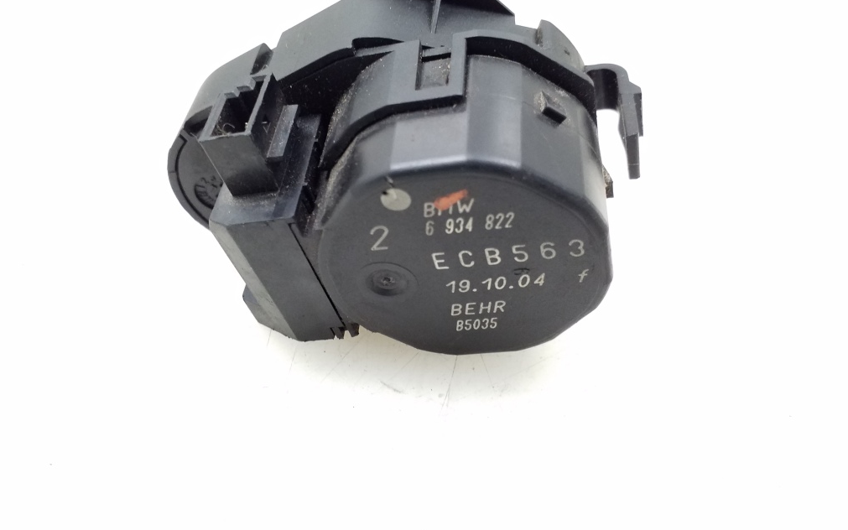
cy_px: 214
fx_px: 670
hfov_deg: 64.6
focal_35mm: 29
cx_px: 427
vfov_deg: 43.0
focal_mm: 3.6
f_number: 1.9
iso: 250
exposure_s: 1/33
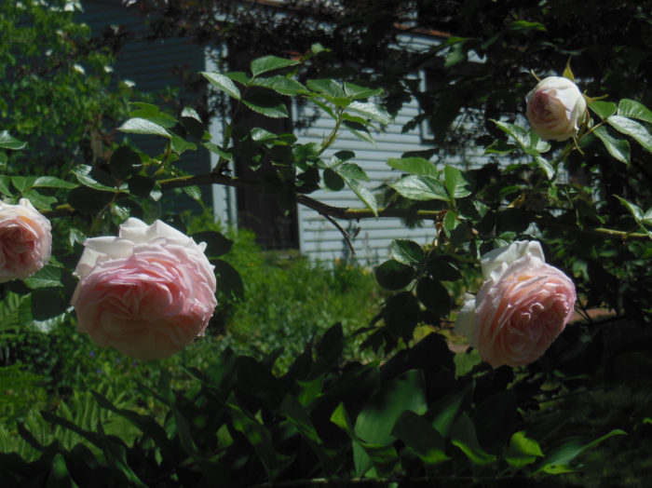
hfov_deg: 27.8
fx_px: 1318
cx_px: 326
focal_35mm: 70
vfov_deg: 21.0
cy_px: 244
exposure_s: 1/1000
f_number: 5.2
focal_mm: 12.4
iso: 125
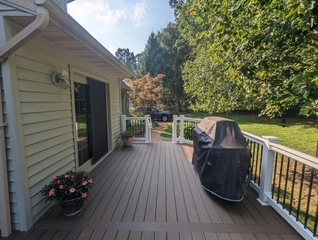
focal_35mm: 16
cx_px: 159
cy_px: 120
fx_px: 147
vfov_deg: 78.3
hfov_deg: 94.4
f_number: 2.2
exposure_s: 1/1499
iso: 48
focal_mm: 2.35
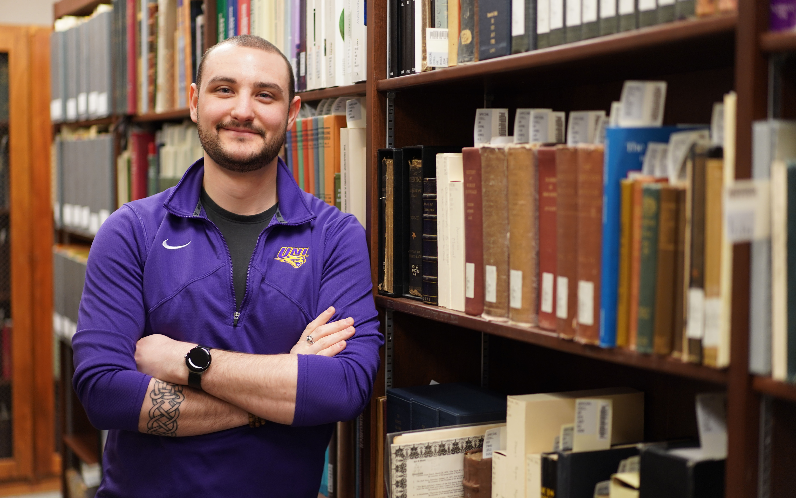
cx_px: 402
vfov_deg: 22.7
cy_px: 262
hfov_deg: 35.7
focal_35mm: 57
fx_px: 1237
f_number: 2
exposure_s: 1/60
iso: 500
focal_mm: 55
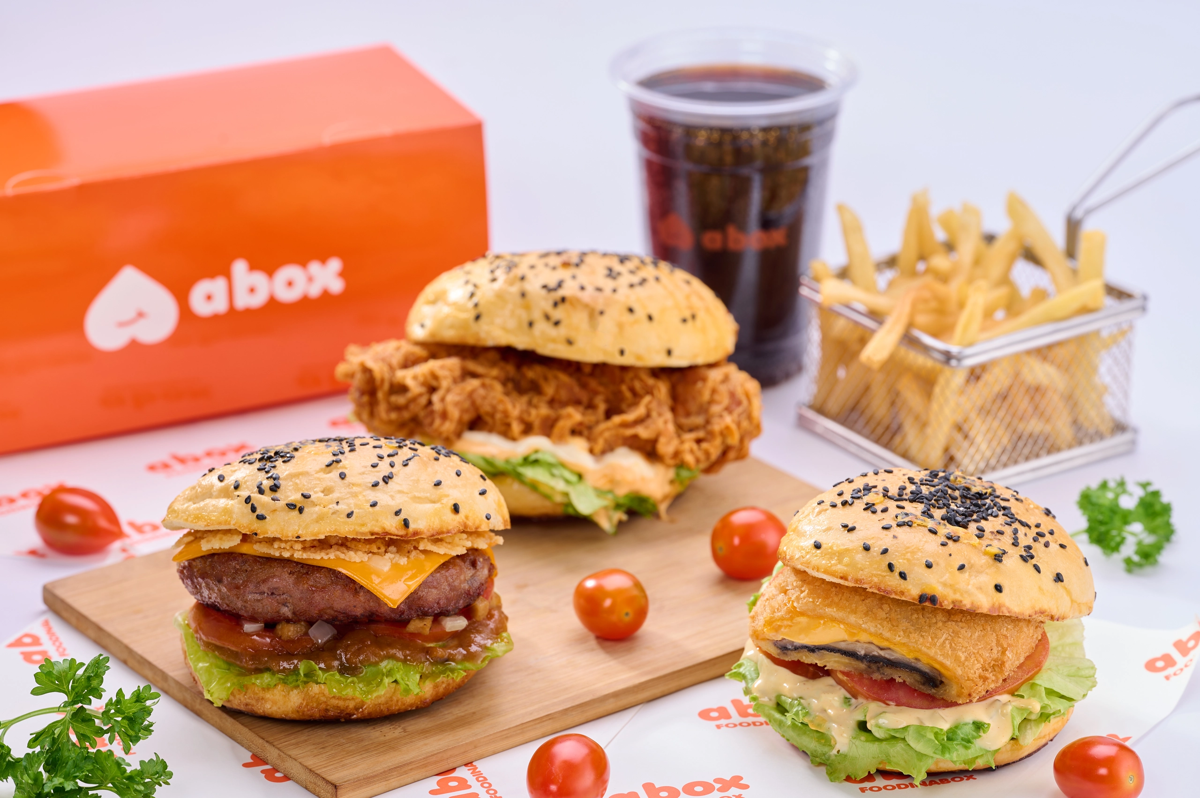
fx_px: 3497
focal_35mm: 105
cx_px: 600
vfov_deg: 13.0
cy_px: 399
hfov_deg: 19.5
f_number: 8
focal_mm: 105
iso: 100
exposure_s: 1/125
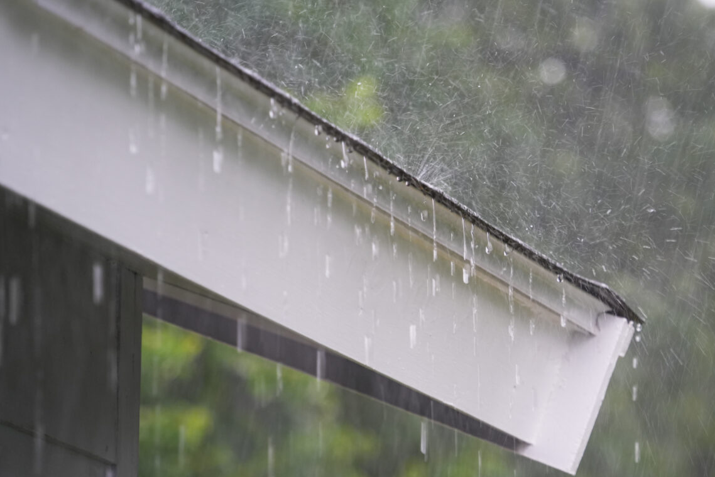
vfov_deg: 6.2
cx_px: 467
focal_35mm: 220
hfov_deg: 9.3
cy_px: 231
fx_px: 4370
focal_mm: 163
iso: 1000
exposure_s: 1/60
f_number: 5.6
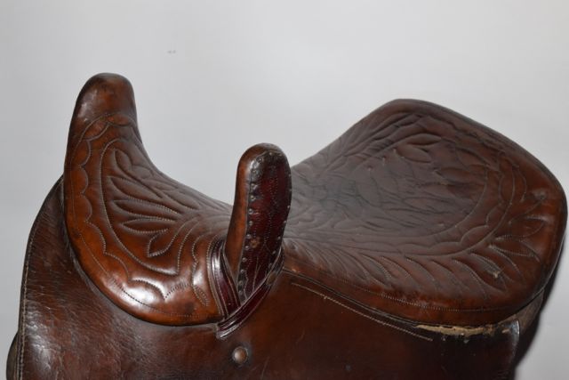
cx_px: 284
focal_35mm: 72
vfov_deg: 18.9
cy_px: 190
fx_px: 1138
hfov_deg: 28.1
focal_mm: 48
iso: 800
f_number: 5.6
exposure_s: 1/125
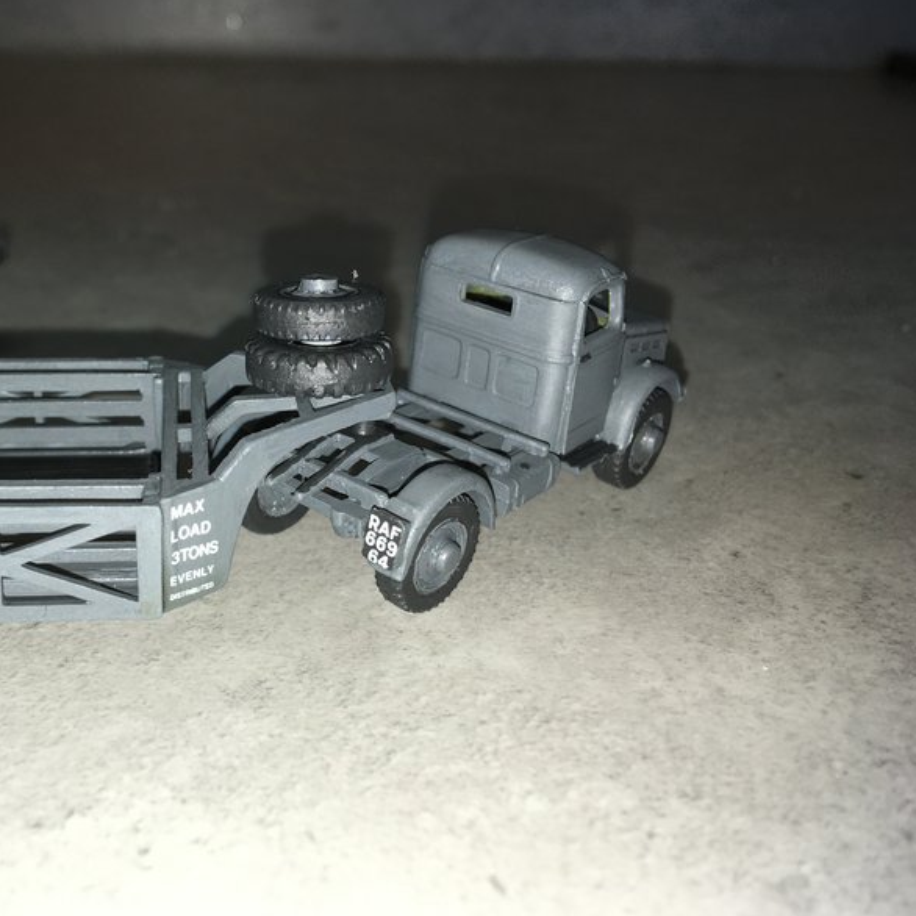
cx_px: 299
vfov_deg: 47.2
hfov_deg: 46.4
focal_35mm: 35
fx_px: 1048
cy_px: 461
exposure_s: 1/194
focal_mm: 4.15
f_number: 2.2
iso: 25
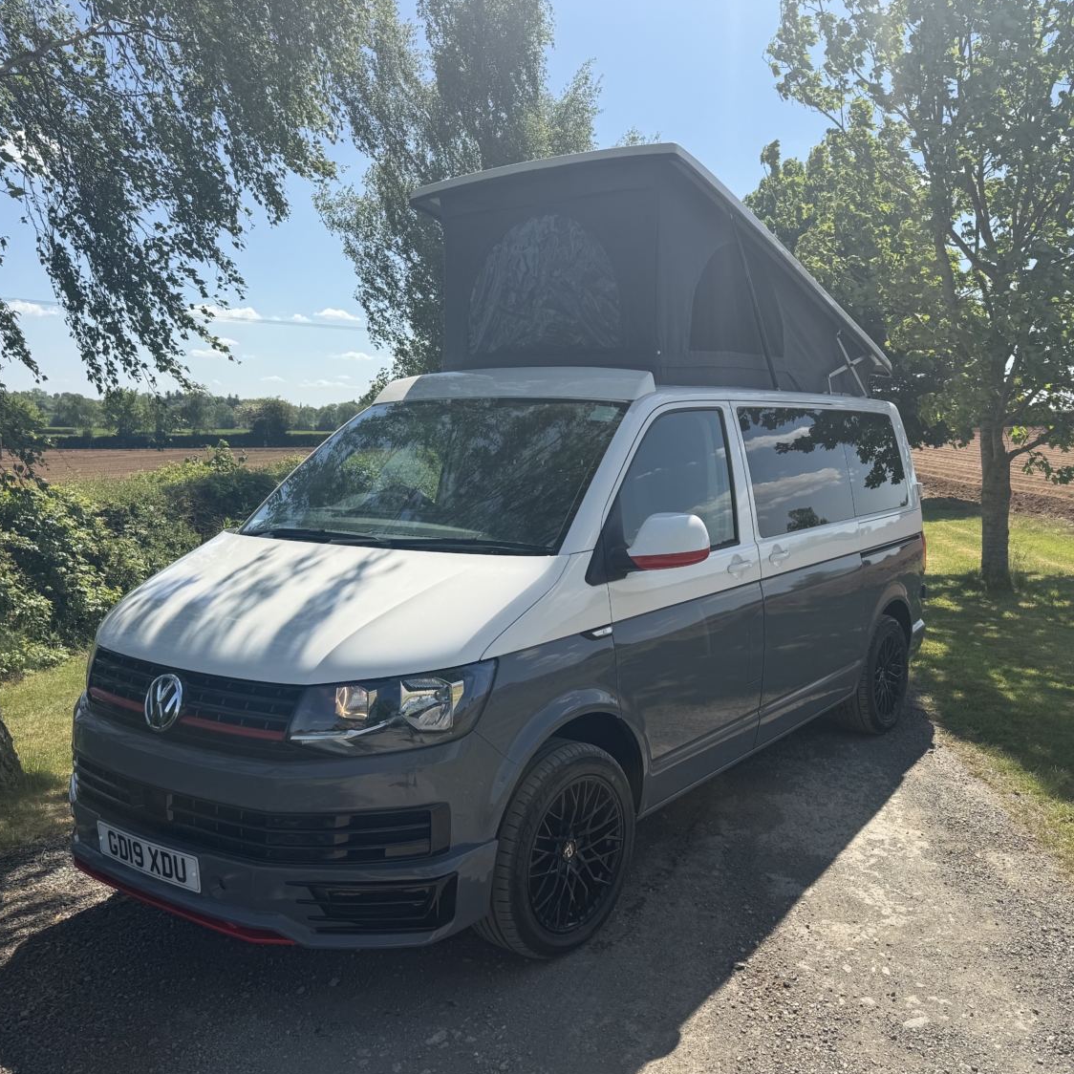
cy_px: 544
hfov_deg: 55.4
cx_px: 615
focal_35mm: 29
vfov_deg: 55.6
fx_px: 1018
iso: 80
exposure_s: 1/3759
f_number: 1.78
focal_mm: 6.76
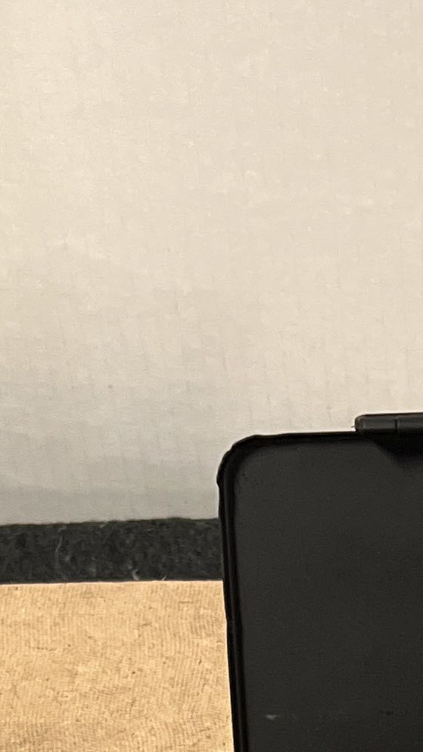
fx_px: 2292
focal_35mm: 115
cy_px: 1176
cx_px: 447
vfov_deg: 16.7
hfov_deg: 10.4
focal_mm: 5.7
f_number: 1.5
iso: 250
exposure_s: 1/50
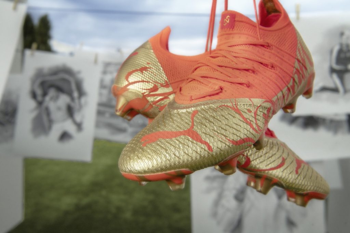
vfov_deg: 28.1
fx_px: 466
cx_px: 175
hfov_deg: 41.1
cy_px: 116
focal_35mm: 48
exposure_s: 1/250
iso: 200
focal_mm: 48
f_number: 11
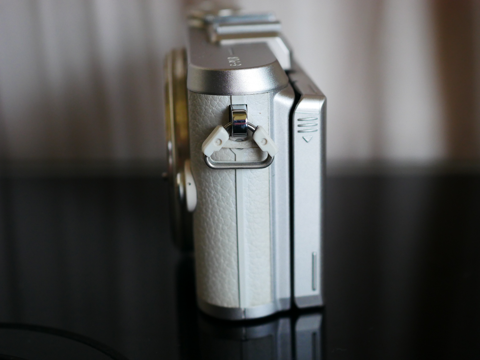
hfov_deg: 32.2
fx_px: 832
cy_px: 180
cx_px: 240
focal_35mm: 60
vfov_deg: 24.4
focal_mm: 30
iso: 1250
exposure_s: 1/60
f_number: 3.5
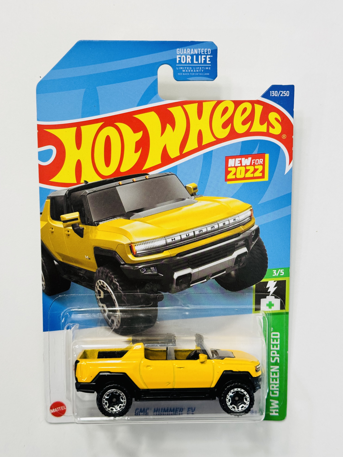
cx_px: 172
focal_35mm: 48
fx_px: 634
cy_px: 228
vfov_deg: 39.7
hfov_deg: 30.3
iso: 125
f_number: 1.78
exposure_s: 1/60
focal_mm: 6.86
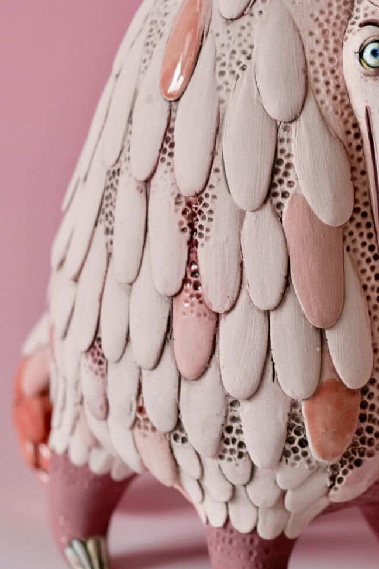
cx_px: 305
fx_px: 2795
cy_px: 179
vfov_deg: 11.6
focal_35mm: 177
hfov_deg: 7.7
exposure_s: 1/30
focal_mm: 56
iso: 500
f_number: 4
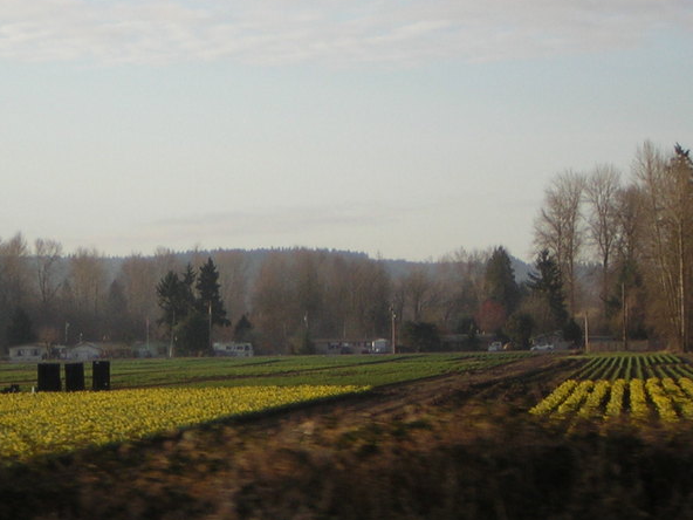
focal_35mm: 175
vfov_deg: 8.5
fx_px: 3503
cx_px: 169
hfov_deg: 11.3
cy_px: 198
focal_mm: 14.1
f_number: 4.7
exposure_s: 1/282
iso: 50
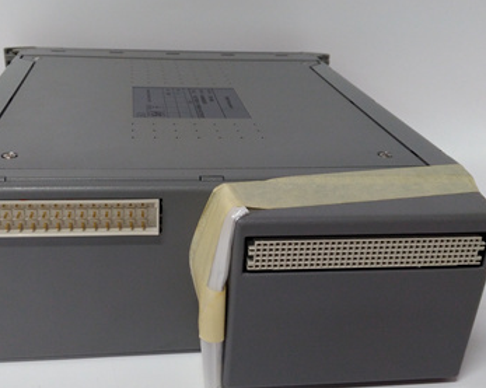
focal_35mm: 38
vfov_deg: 39.1
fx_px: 546
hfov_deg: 47.9
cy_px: 205
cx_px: 211
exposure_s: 1/33
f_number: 2
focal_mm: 3.79
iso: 231
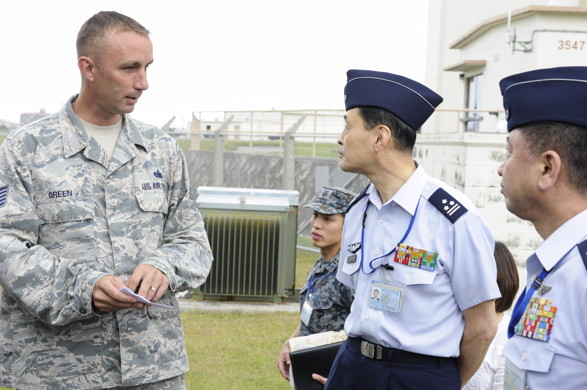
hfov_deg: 32.4
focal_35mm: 62
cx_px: 294
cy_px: 195
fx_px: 1010
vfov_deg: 21.9
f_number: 9
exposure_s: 1/125
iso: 400
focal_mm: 62
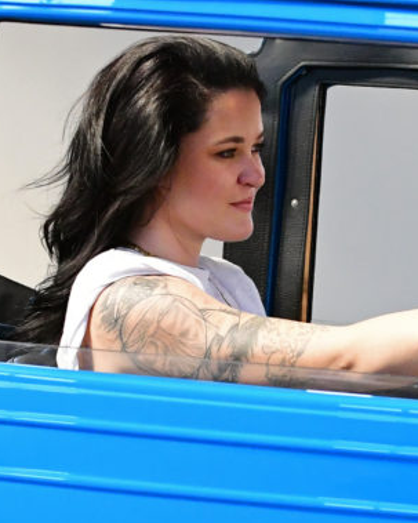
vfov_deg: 9.6
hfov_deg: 7.7
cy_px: 508
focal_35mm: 200
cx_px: 390
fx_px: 3093
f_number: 3.2
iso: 2500
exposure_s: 1/800
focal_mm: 35
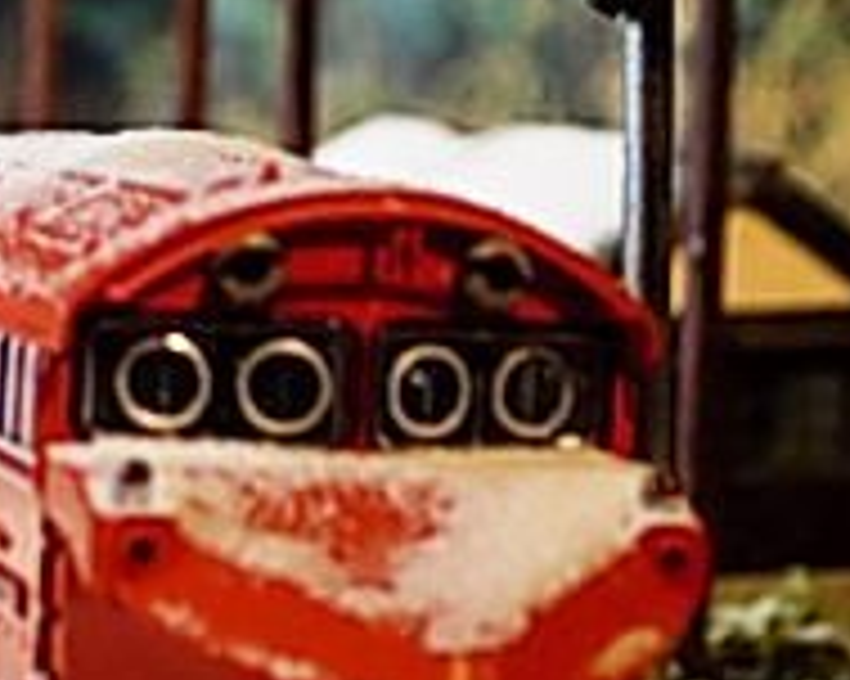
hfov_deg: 12.3
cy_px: 347
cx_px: -283
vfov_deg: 10.2
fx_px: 3822
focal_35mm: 152
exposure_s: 1/50
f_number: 3.7
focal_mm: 8.1
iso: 80
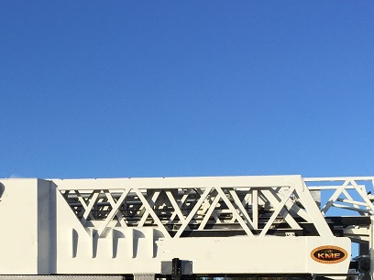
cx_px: 108
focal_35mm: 71
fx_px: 767
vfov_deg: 20.0
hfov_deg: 27.1
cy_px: 285
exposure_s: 1/2326
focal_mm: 4.15
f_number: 2.2
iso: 32
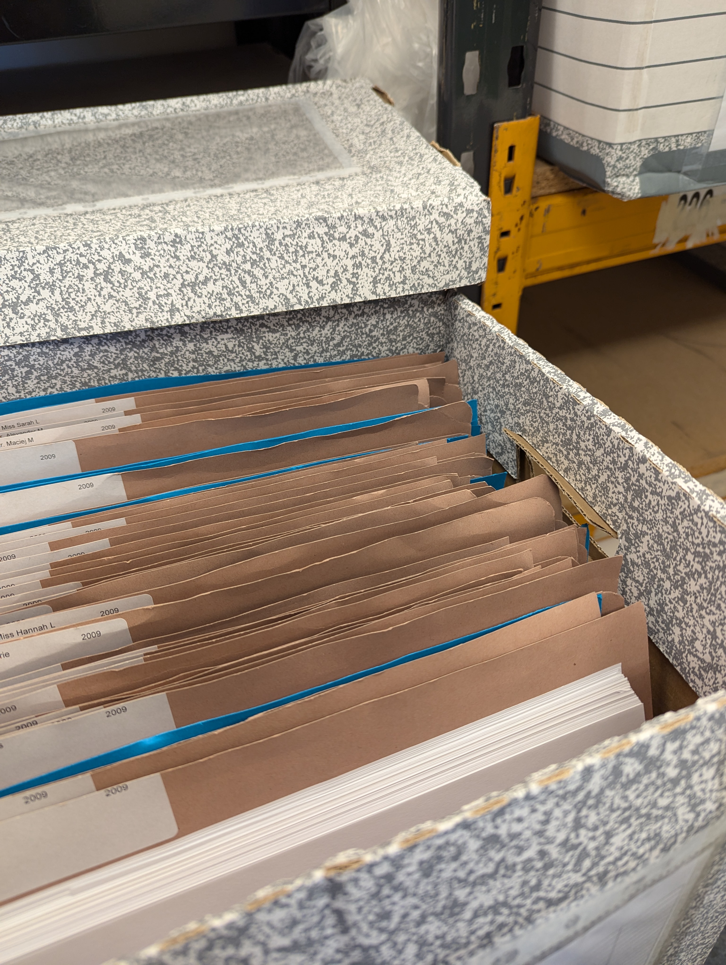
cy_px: 482
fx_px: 669
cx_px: 363
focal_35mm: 24
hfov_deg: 56.9
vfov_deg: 71.5
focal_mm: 6.81
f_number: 1.85
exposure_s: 1/50
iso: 129
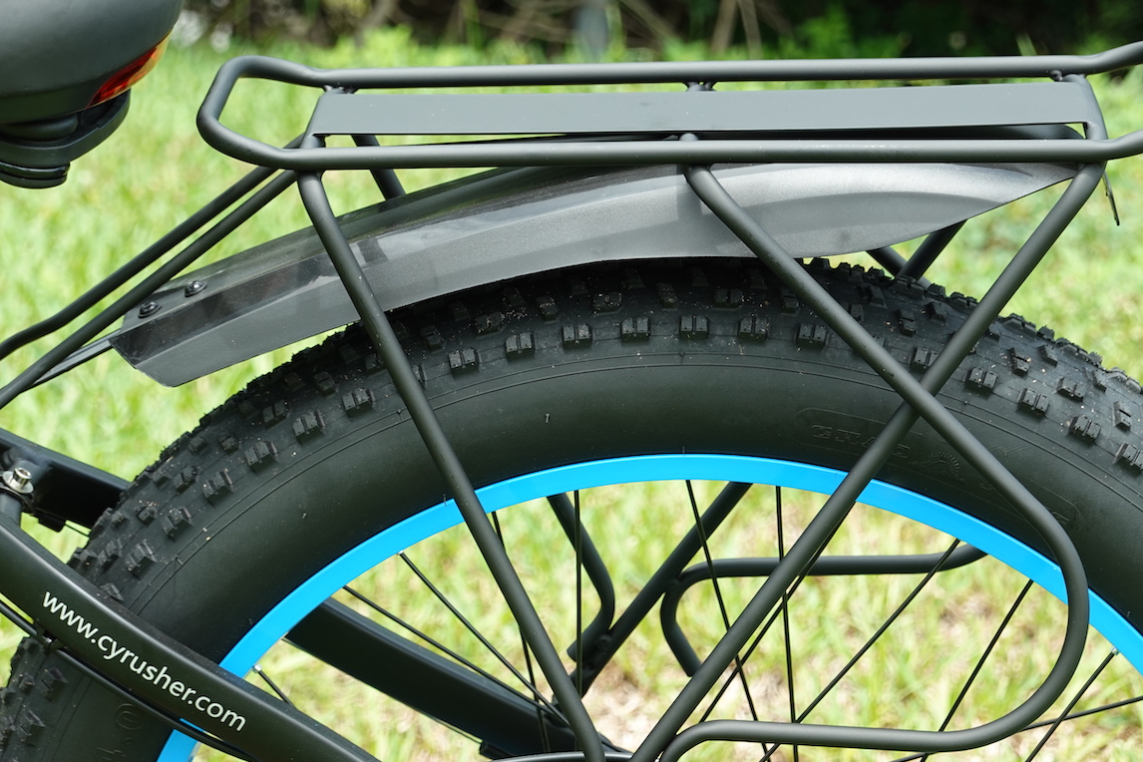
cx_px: 601
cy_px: 366
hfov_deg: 16.5
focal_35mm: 124
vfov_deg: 11.1
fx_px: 3937
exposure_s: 1/160
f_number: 4.5
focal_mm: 40.37
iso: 100
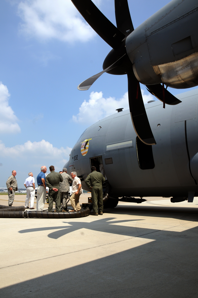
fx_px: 223
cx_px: 99
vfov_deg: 67.4
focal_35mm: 27
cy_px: 149
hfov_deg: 47.8
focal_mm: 18
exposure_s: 1/400
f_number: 10
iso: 250
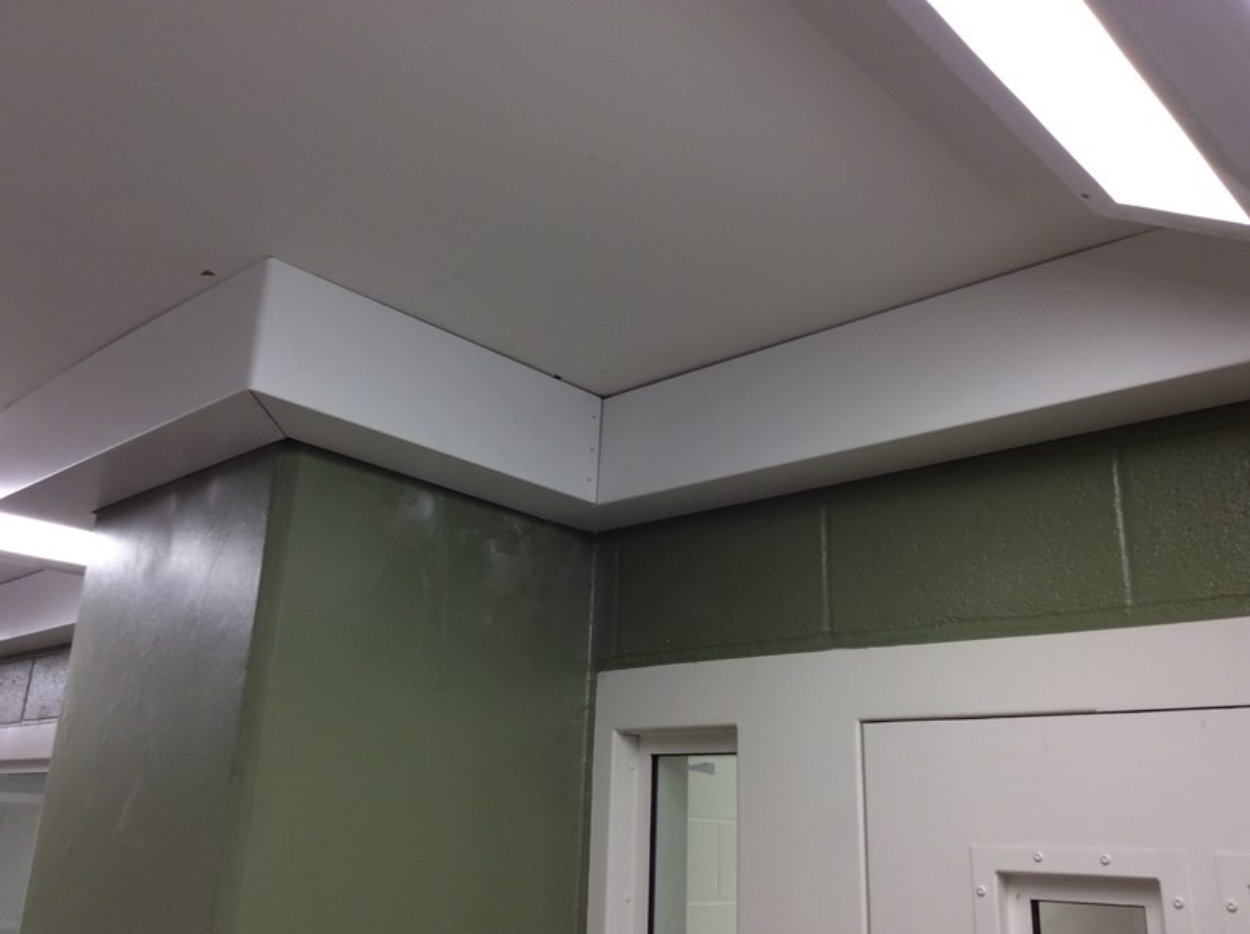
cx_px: 625
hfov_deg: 56.9
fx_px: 1154
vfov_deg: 44.1
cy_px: 467
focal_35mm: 32
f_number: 2.4
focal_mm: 3.3
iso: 32
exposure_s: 1/30
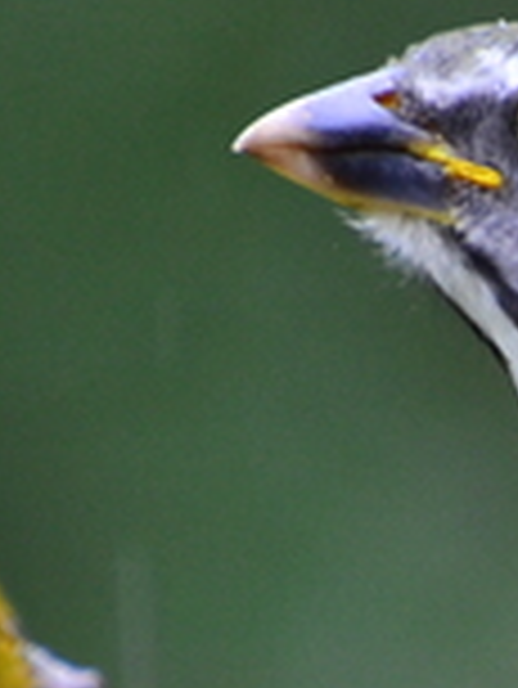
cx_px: 1059
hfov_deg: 0.8
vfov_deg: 1.1
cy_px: 749
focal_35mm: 1809
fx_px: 36043
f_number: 5.6
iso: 1600
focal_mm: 300
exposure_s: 1/200
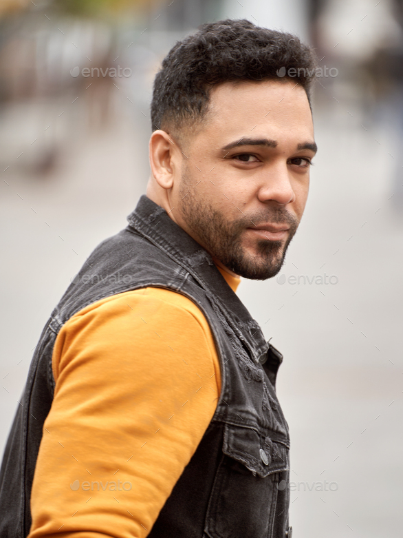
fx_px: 3042
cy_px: 274
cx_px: 202
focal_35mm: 196
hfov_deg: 7.6
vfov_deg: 10.1
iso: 125
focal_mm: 180
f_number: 2.8
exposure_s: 1/250
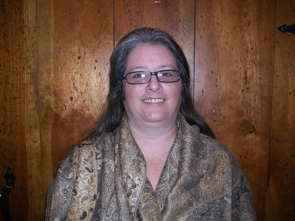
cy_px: 110
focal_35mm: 34
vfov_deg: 41.8
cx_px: 148
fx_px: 290
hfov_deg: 54.0
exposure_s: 1/60
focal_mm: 5.7
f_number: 2.8
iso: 160
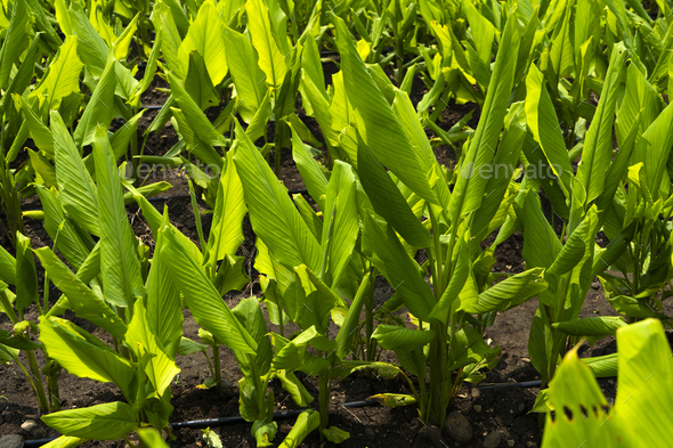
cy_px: 224
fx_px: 785
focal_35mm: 42
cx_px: 336
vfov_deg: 31.9
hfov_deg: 46.4
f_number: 8
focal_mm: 42
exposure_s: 1/320
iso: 100
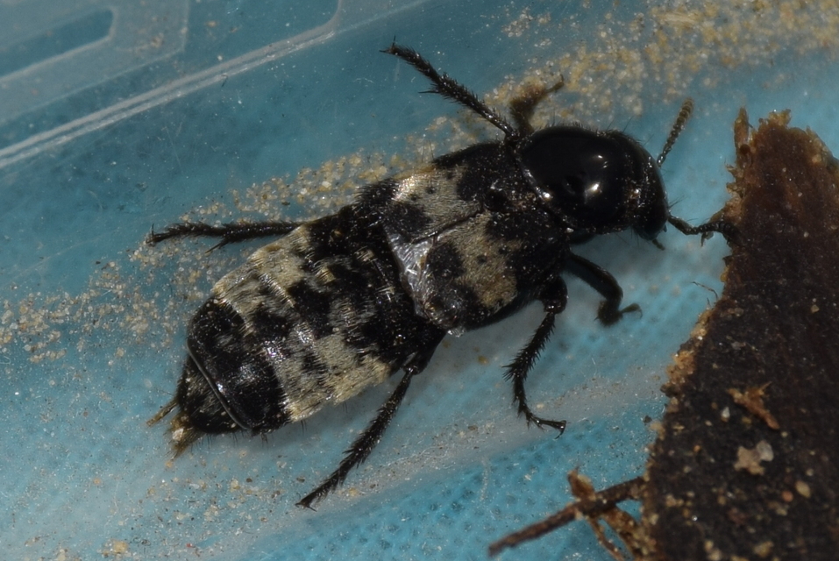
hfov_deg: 9.8
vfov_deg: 6.6
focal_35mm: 210
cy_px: 280
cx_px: 420
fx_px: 4899
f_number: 8
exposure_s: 1/60
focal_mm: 140
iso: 100
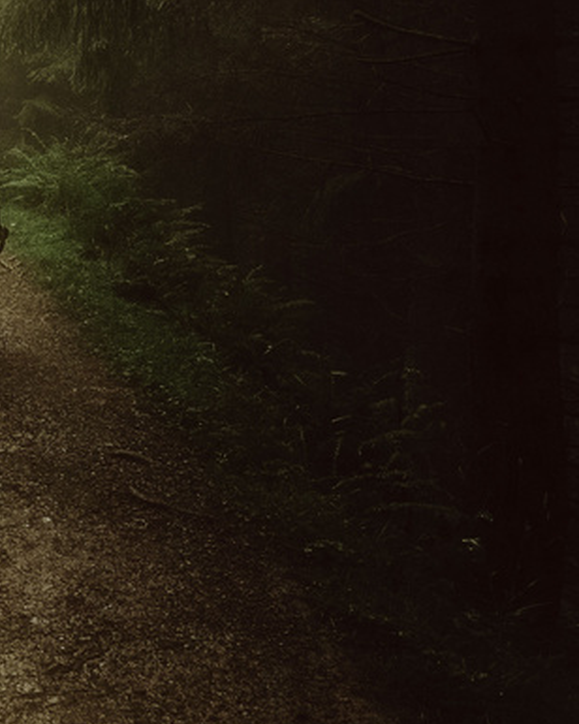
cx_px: -303
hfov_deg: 19.7
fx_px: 1435
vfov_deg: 27.4
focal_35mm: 67
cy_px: 92
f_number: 6.3
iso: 400
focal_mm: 17
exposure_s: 1/160
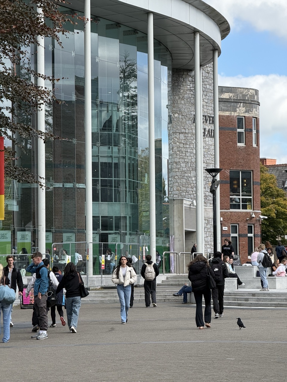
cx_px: 144
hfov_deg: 12.3
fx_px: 1327
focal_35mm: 120
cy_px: 191
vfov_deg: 16.4
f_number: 2.8
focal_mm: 15.66
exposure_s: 1/820
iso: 64
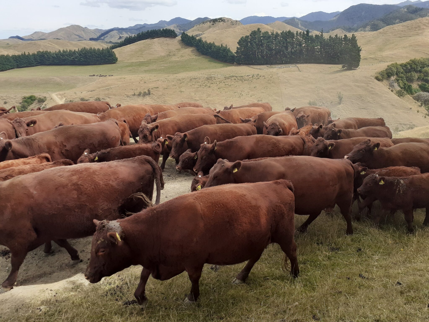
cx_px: 214
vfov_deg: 51.4
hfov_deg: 65.3
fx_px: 335
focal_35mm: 27
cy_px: 161
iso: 40
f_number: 1.9
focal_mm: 3.6
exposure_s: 1/725
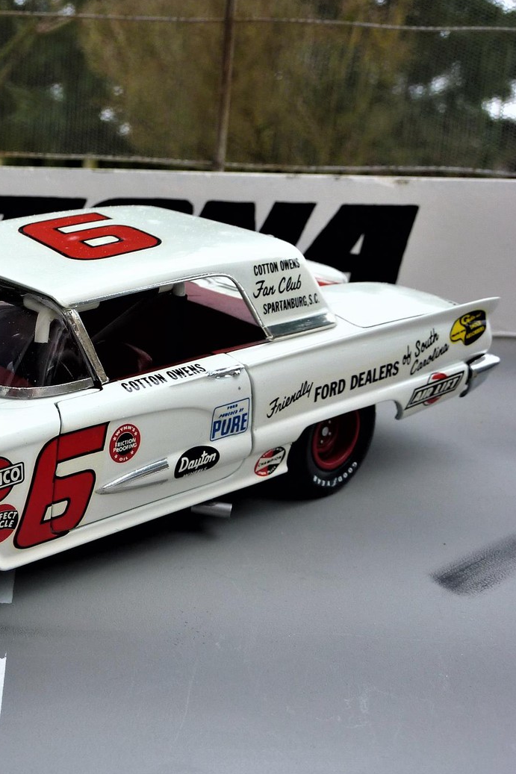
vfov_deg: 33.9
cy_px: 385
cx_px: 1
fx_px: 1269
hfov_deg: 22.1
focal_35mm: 59
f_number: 3.7
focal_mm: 6.9
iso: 80
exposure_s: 1/30
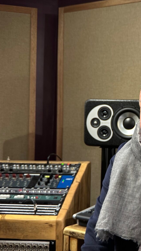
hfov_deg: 32.1
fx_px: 233
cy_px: 126
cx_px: 127
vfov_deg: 56.6
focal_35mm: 35
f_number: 1.78
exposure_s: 1/50
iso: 200
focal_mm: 6.86
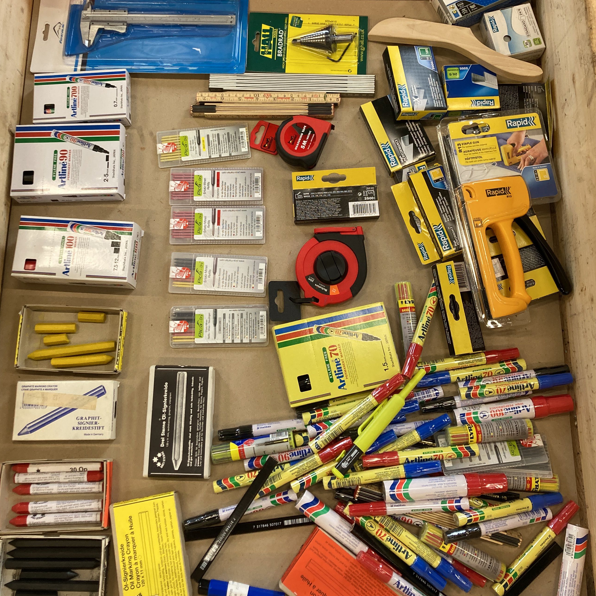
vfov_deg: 42.2
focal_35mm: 39
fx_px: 760
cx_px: 276
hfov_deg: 42.8
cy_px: 197
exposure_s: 1/121
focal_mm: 3.99
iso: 80
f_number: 1.8
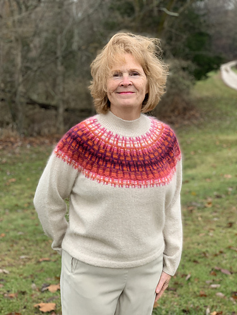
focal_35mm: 52
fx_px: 475
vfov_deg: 36.8
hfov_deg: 28.0
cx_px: 118
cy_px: 158
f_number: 2.4
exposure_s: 1/122
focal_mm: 6
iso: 40
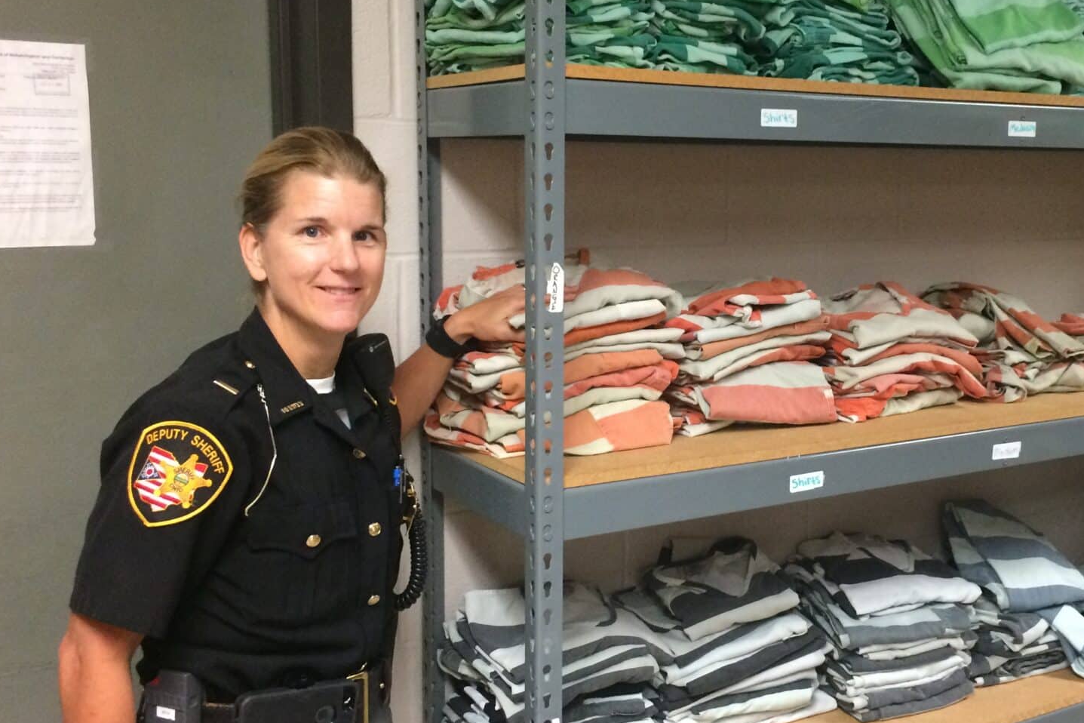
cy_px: 353
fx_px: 1295
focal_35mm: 43
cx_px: 717
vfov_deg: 31.2
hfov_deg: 44.8
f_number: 2.2
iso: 250
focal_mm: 4.15
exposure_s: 1/30
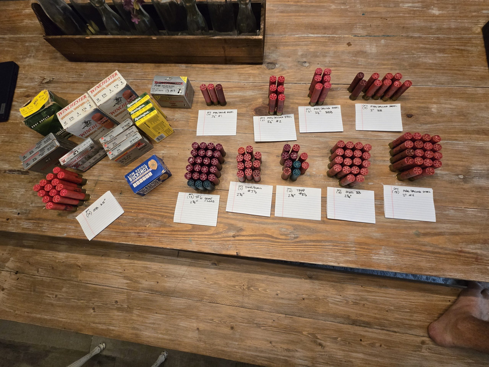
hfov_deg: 106.2
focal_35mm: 13
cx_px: 244
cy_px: 184
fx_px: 184
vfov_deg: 89.9
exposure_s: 1/60
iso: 640
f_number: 2.2
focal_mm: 2.2
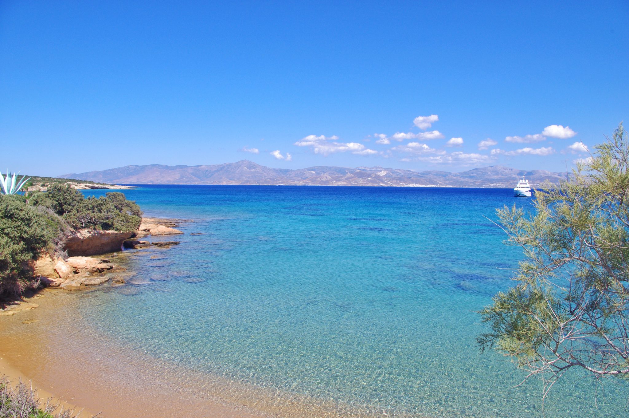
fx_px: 523
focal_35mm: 30
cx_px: 314
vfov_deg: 43.5
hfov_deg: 62.0
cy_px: 209
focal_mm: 20
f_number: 14
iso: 200
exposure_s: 1/200
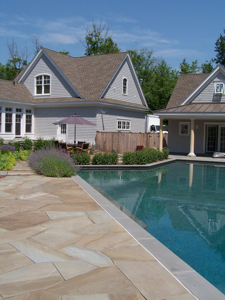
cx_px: 112
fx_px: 329
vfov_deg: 49.0
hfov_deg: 37.7
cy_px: 150
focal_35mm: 38
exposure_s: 1/750
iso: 80
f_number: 5.6
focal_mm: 6.3
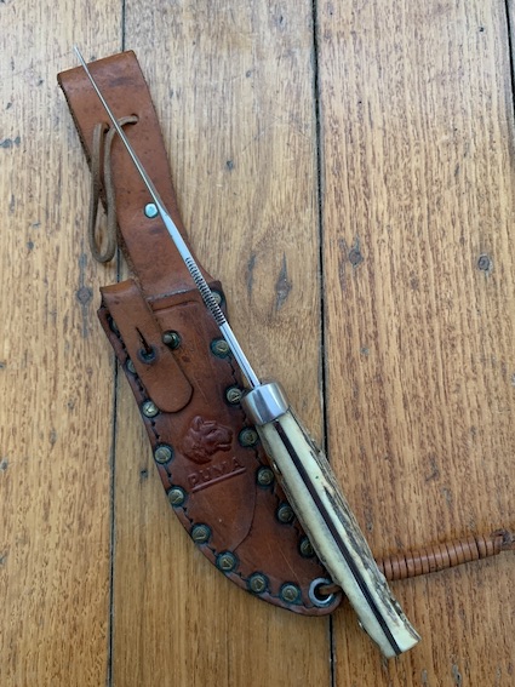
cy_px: 344
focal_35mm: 26
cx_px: 258
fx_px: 516
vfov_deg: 67.3
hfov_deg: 53.0
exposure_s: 1/60
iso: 400
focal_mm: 4.25
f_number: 1.8
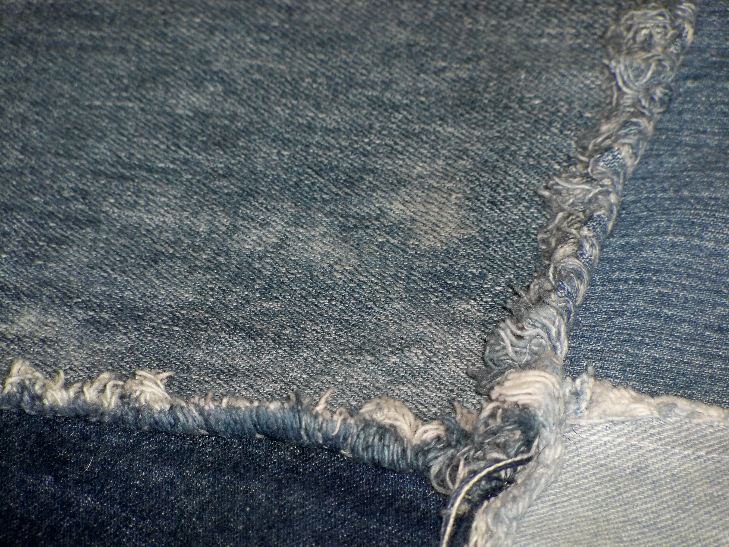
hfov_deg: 5.7
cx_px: 364
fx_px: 7371
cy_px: 274
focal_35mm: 350
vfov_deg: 4.2
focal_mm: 62
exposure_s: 1/80
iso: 200
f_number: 4.8
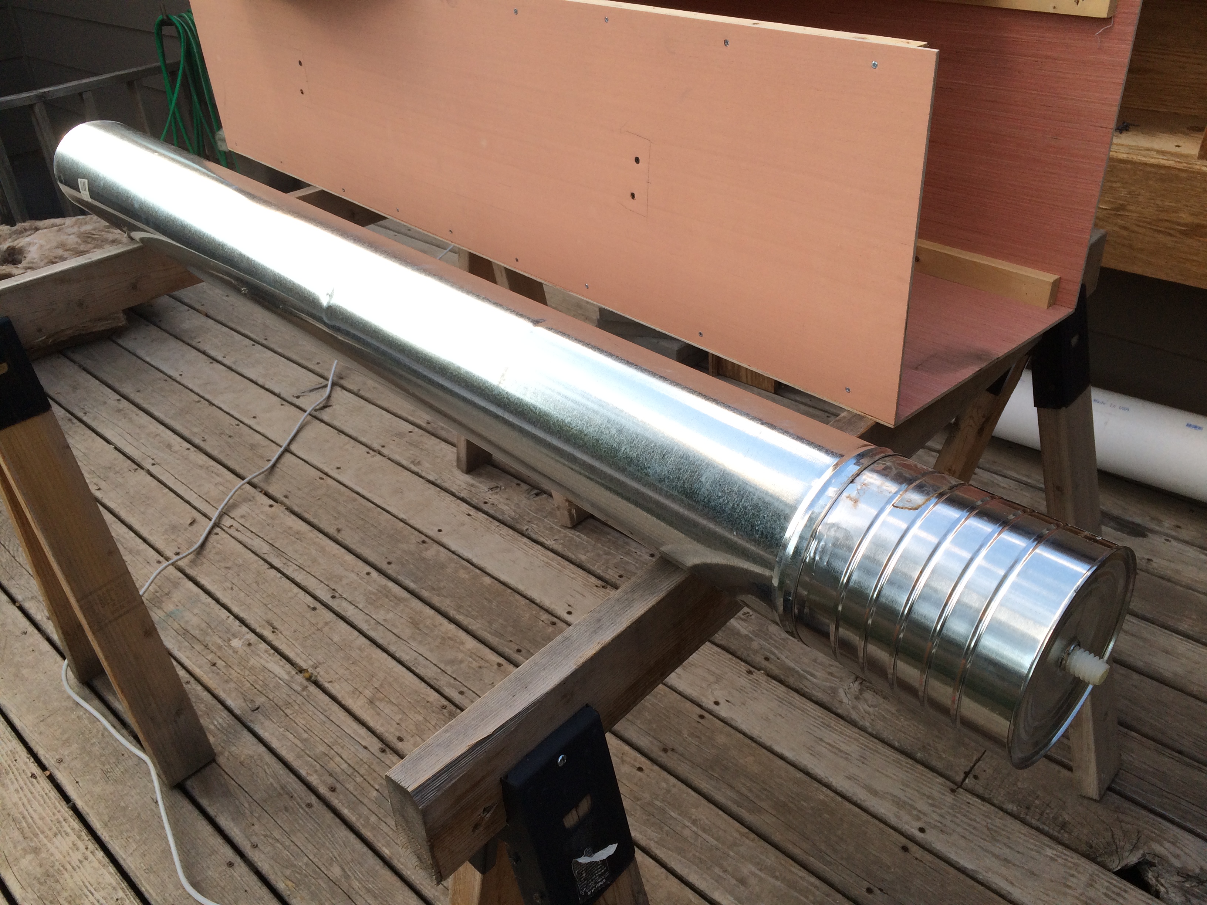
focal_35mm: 29
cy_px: 452
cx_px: 604
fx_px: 1011
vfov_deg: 48.2
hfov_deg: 61.7
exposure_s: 1/120
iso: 32
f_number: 2.2
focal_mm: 4.15
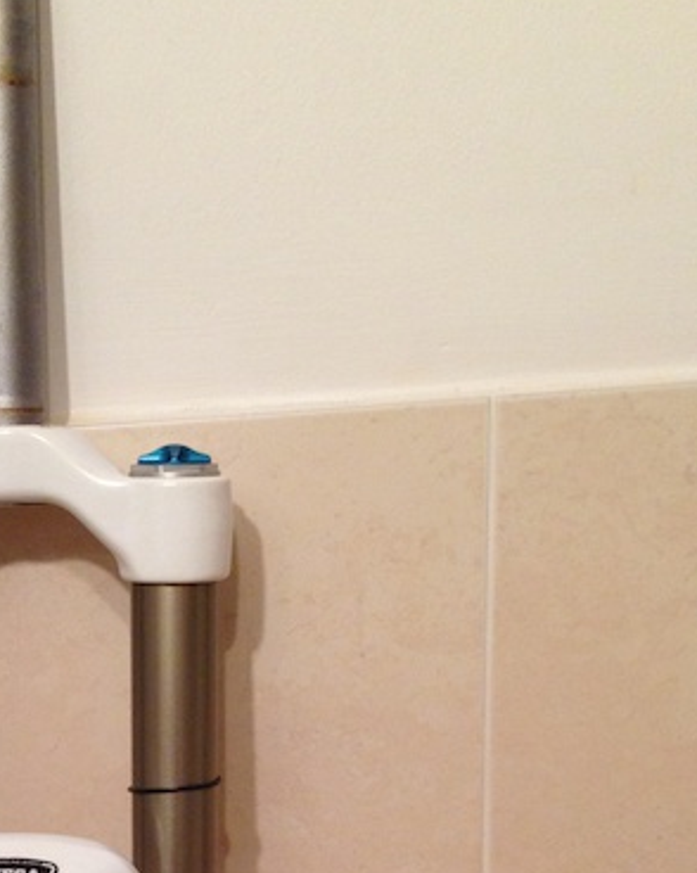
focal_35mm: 70
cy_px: 847
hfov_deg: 21.3
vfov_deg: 25.9
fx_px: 1806
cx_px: 59
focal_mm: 4.12
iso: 125
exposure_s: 1/20
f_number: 2.4
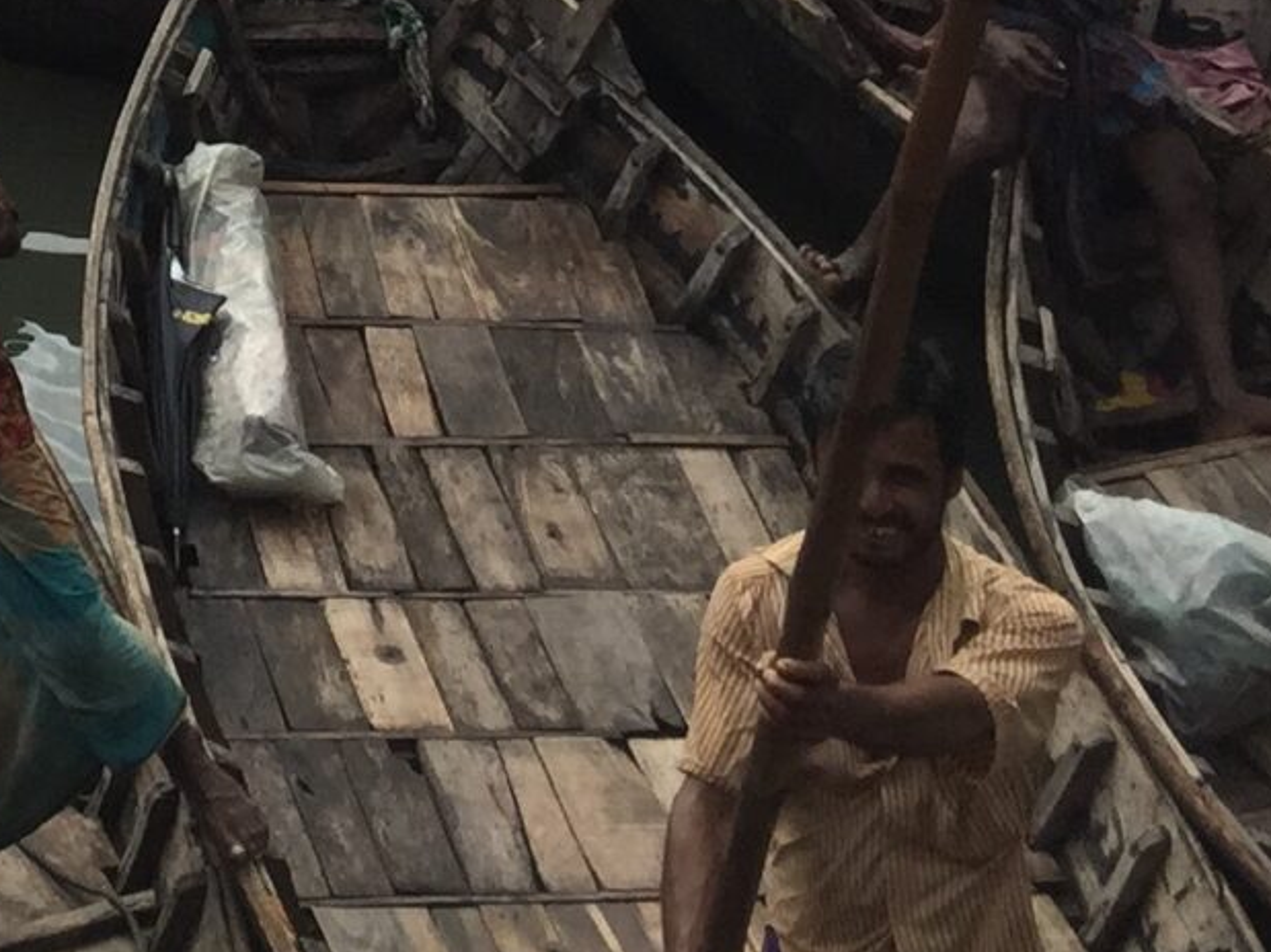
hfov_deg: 15.0
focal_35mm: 120
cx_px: -754
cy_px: -999
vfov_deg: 11.1
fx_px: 4405
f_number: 2.2
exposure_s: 1/1582
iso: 32
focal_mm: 4.15
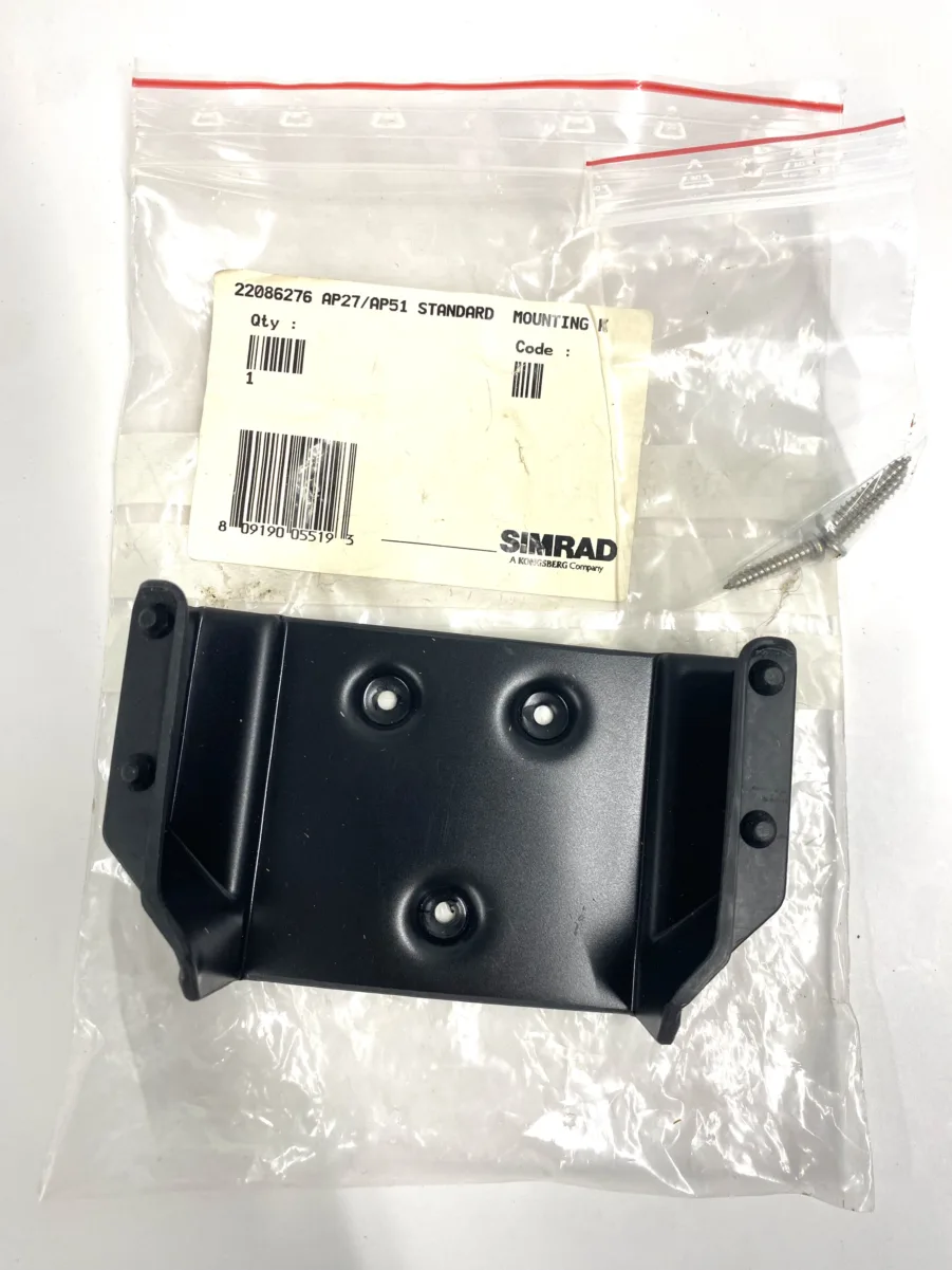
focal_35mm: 26
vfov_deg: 67.3
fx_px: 953
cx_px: 476
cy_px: 635
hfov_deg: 53.1
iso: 100
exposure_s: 1/120
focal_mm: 4.25
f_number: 1.8
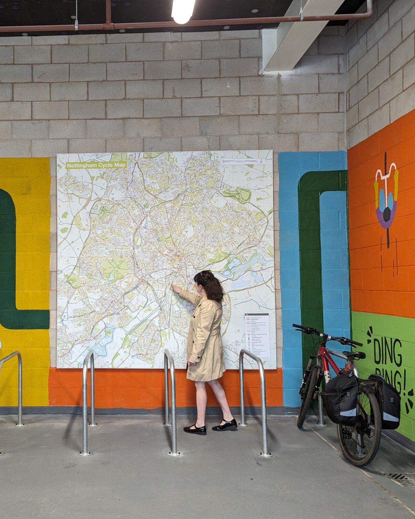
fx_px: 491
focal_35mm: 32
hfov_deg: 44.6
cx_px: 115
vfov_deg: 55.7
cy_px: 264
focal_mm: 6.81
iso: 295
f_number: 1.85
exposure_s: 1/100
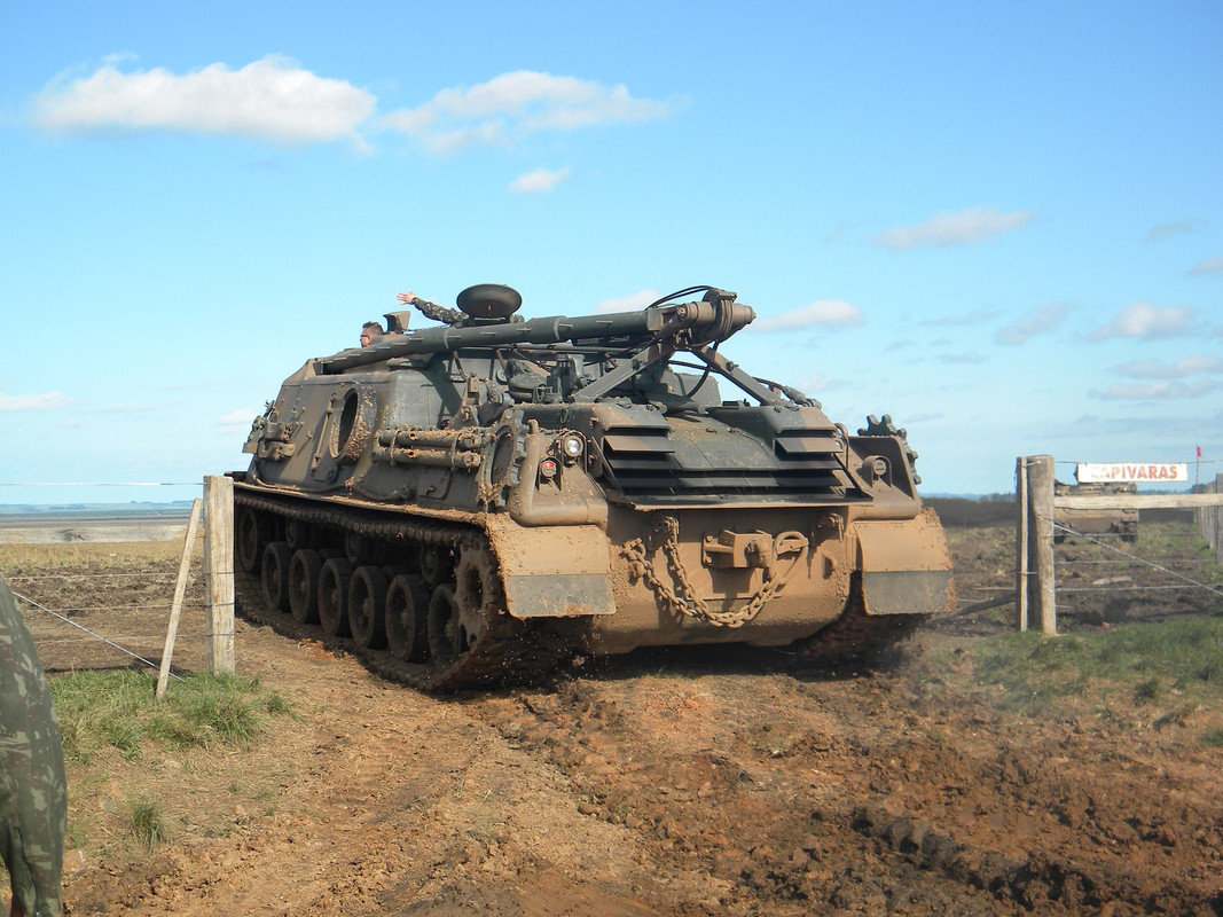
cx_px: 612
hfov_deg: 40.4
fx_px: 1660
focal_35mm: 47
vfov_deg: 30.9
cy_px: 458
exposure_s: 1/563
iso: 80
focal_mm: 8.6
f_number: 3.9
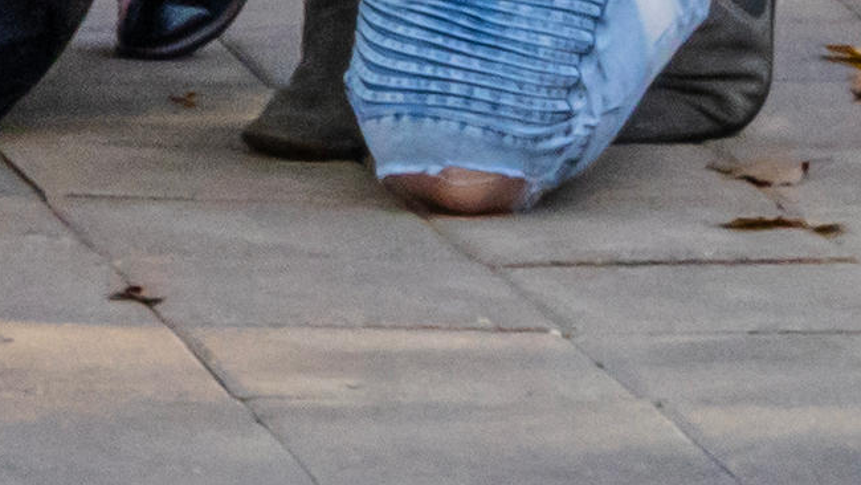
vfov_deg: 2.8
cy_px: -1408
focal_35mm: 423
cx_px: -2036
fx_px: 9660
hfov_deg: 4.8
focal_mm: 35
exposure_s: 1/60
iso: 1600
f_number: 22
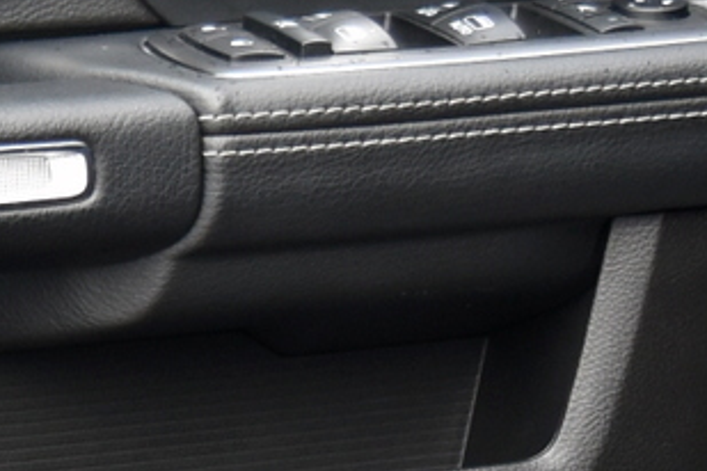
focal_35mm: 224
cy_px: 625
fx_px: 4399
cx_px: -183
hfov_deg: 9.1
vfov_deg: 6.1
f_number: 4
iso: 400
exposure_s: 1/60
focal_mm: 24
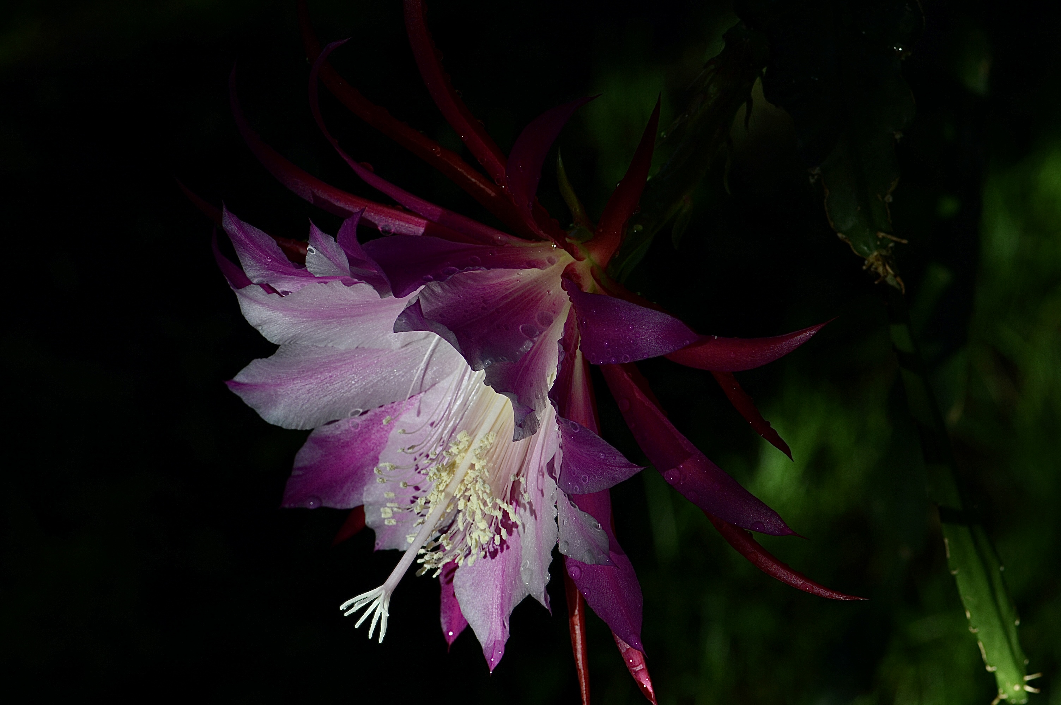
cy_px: 352
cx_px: 530
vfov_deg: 8.7
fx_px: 4638
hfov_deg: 13.1
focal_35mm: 158
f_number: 13
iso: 100
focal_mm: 105
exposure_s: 1/160
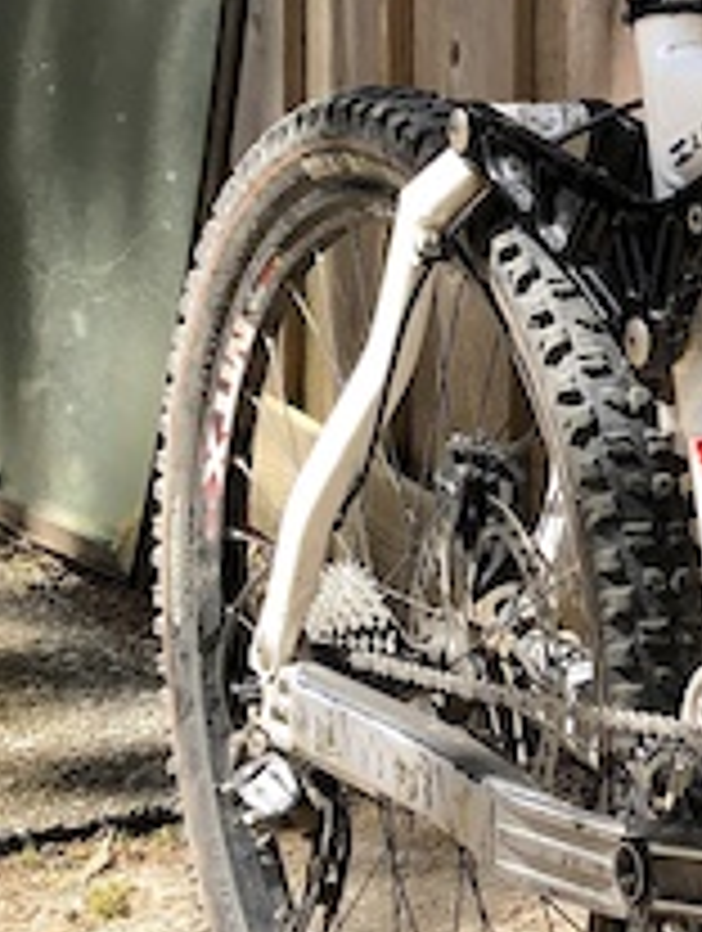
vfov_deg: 18.2
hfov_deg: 13.2
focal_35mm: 108
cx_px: 954
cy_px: 446
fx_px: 2911
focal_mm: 3.99
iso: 20
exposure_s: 1/716
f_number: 1.8
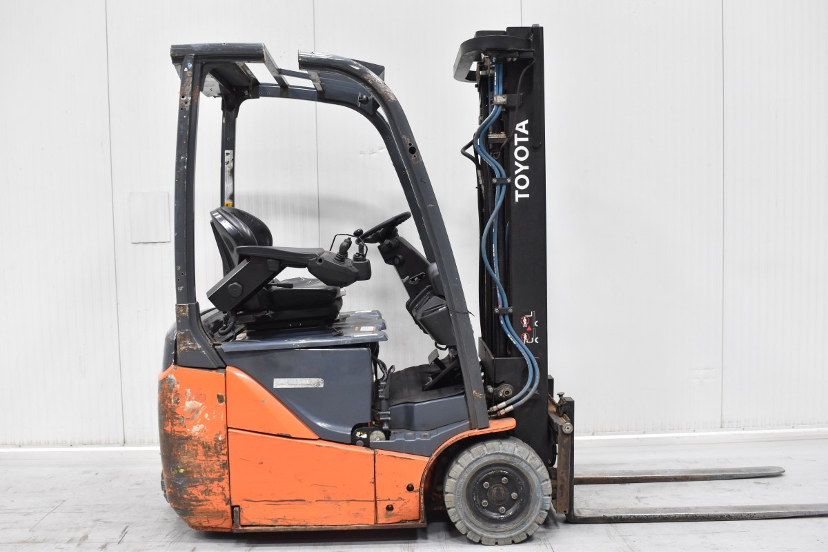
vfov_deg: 36.9
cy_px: 276
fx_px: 828
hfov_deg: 53.1
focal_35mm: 36
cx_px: 414
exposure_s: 1/20
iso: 1250
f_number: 6.3
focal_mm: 24
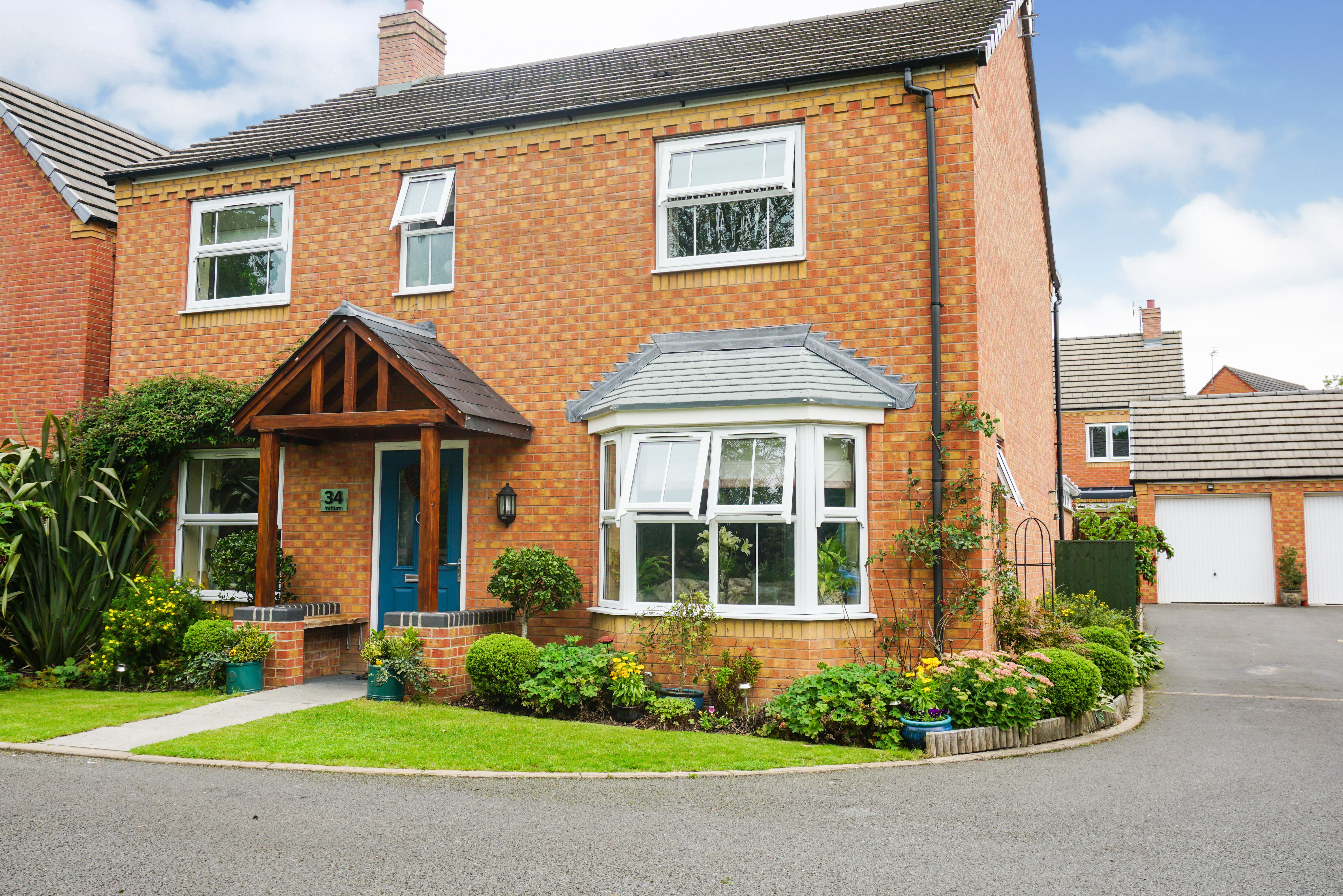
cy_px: 448
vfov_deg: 41.7
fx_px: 1175
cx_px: 672
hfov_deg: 59.5
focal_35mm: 32
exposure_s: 1/80
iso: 100
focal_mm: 21
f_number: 8
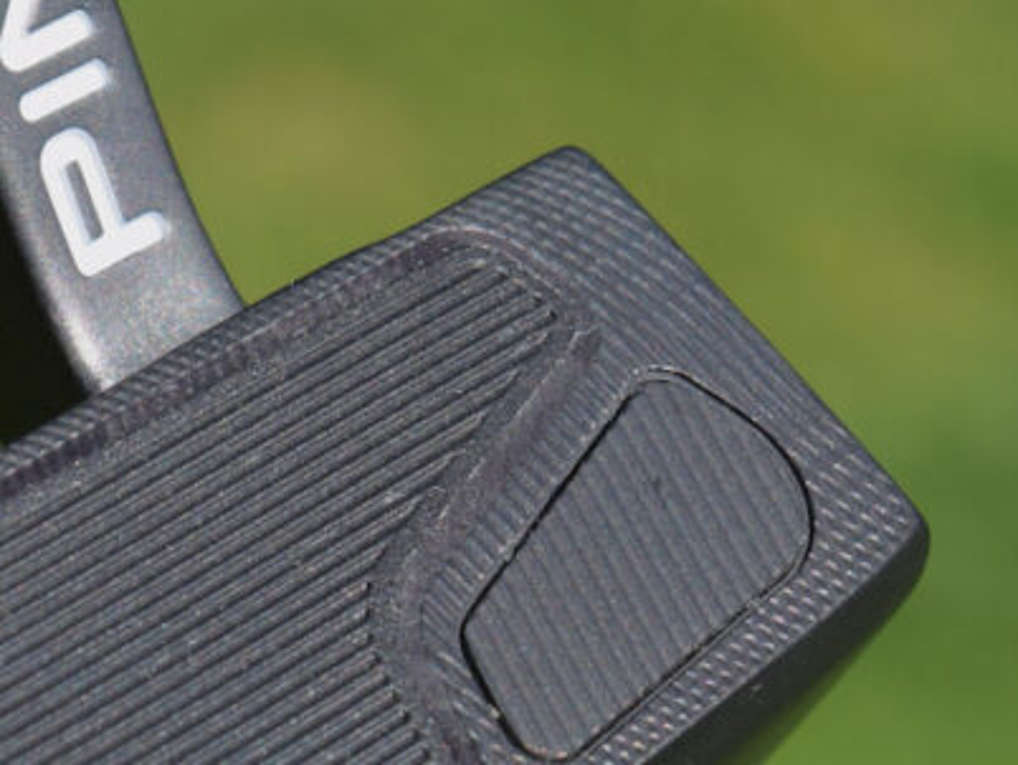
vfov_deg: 10.5
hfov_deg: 13.9
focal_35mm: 141
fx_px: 4149
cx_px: 208
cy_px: 403
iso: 200
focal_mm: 48
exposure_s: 1/400
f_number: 10
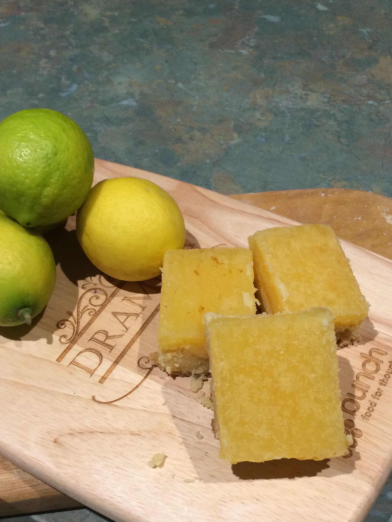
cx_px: 185
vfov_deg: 43.5
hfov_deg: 33.6
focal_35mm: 43
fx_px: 649
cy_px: 328
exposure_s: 1/33
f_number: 2.2
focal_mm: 4.15
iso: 160
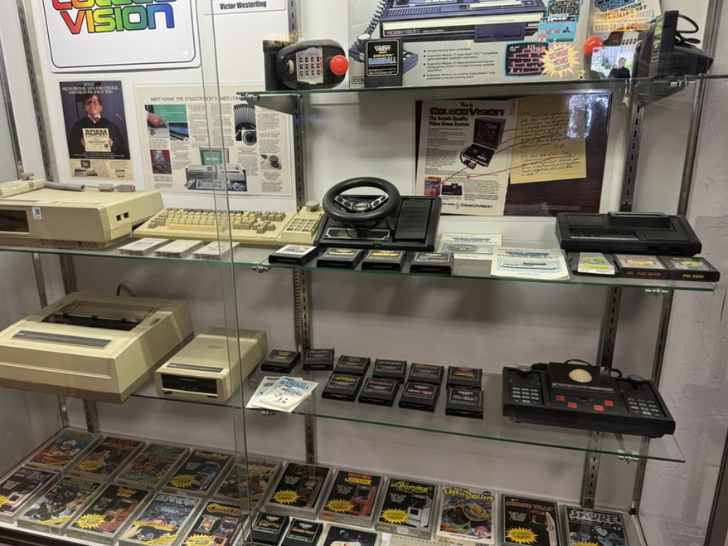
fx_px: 589
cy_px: 275
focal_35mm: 28
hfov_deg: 63.3
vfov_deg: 49.7
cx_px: 322
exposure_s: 1/60
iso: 320
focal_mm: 6.76
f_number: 1.78
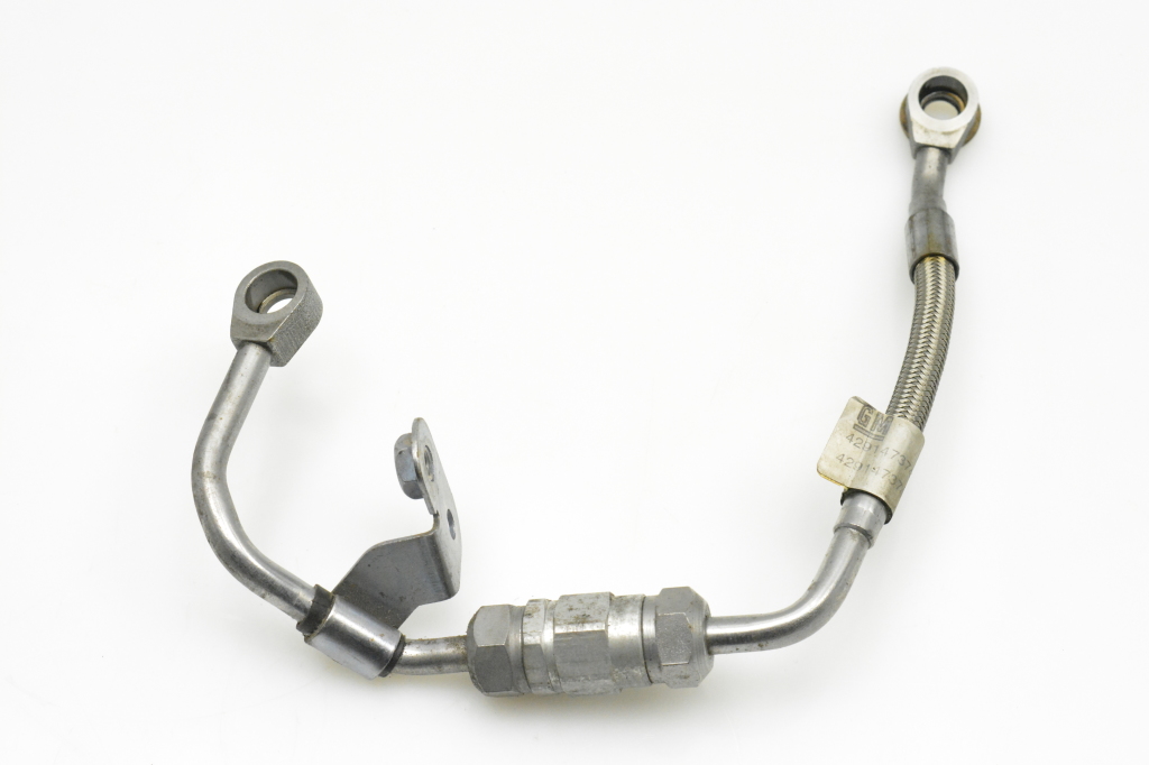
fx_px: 2297
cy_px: 382
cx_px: 574
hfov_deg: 28.1
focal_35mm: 72
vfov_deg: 18.9
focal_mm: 48
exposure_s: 1/640
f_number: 13
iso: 6400
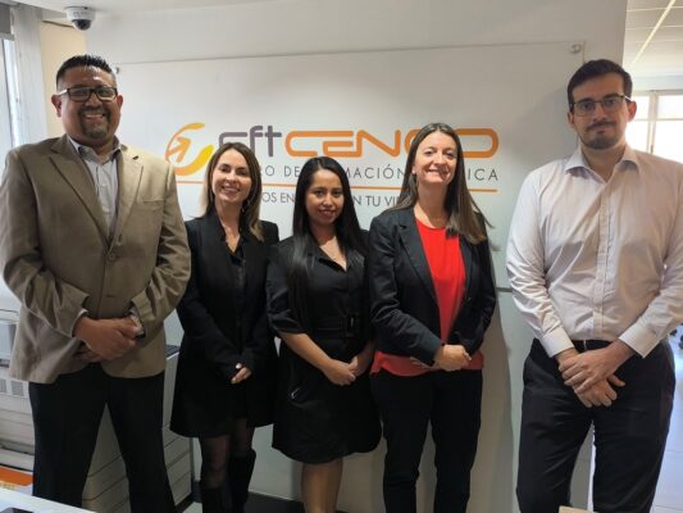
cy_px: 256
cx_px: 342
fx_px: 592
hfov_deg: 60.0
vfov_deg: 46.8
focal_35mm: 30
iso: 400
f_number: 1.65
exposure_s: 1/100
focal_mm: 6.14
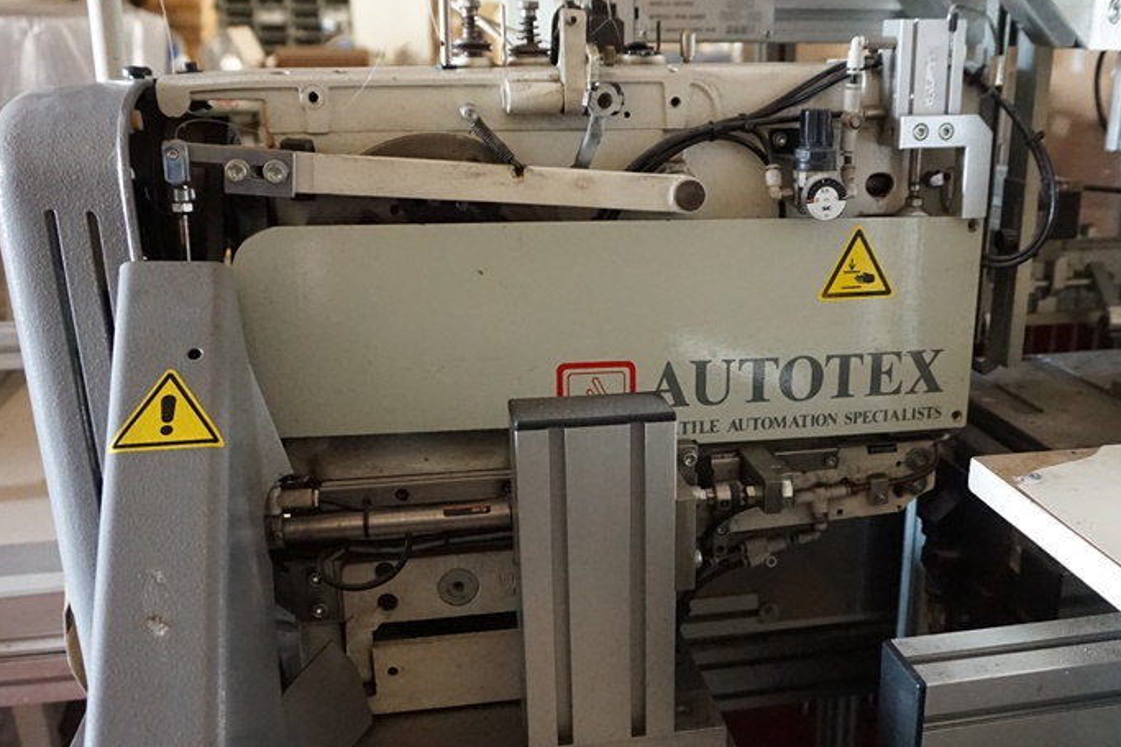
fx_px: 1121
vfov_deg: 36.8
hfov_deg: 52.9
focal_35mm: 36
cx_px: 652
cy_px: 432
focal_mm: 16
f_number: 3.5
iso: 3200
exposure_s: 1/60
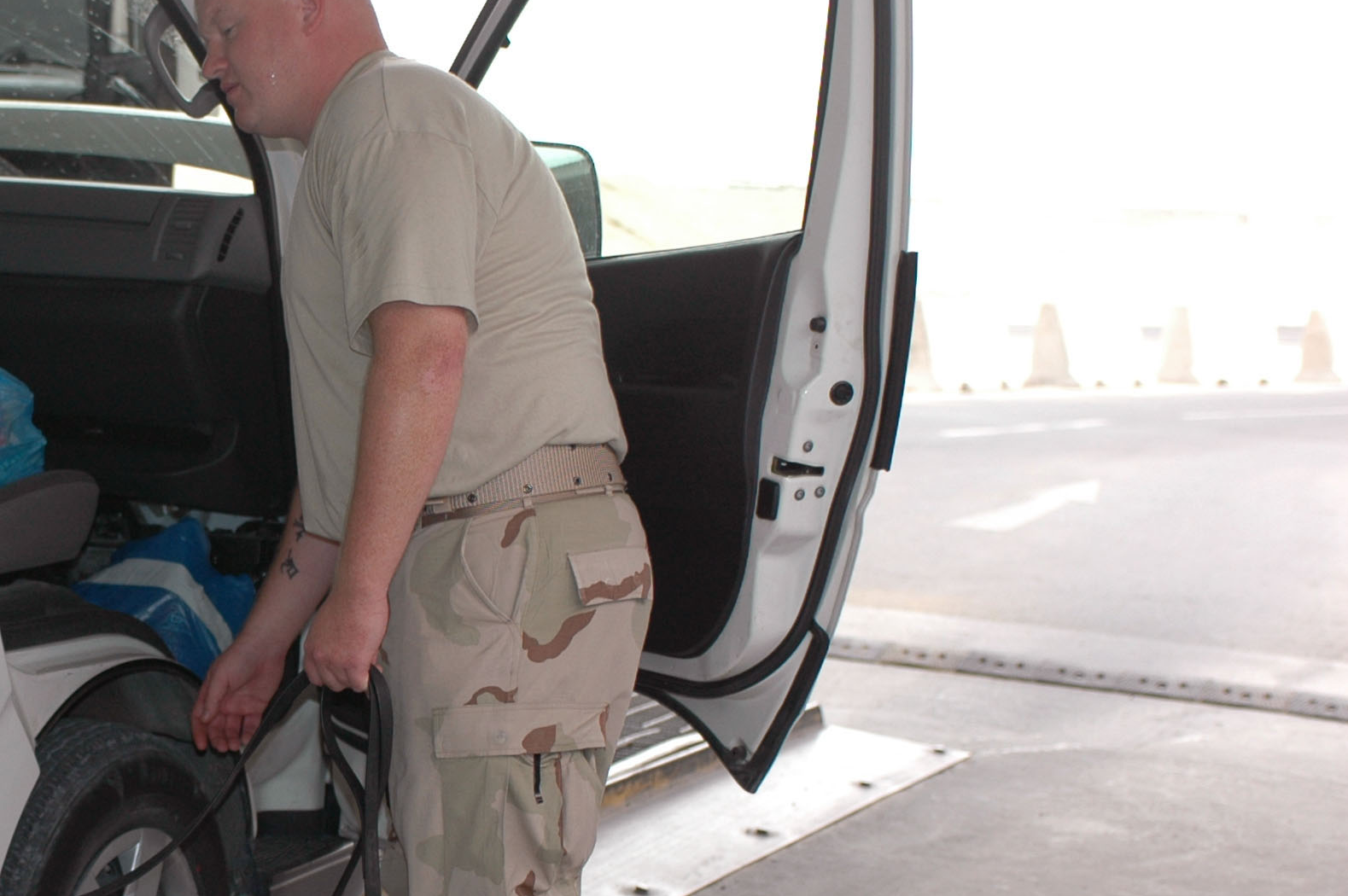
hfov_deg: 24.5
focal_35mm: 80
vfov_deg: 17.0
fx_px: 2993
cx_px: 68
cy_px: 598
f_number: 3.5
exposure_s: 1/500
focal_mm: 28
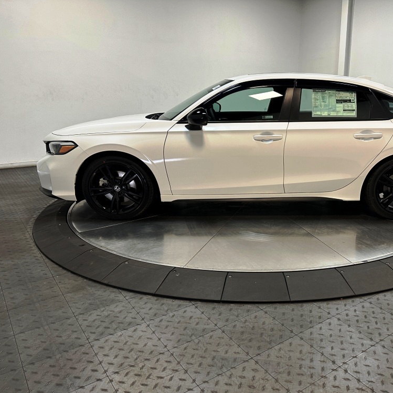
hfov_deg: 54.7
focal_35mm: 29
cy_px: 201
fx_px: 372
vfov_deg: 55.6
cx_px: 256
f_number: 1.78
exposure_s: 1/60
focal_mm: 6.86
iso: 200
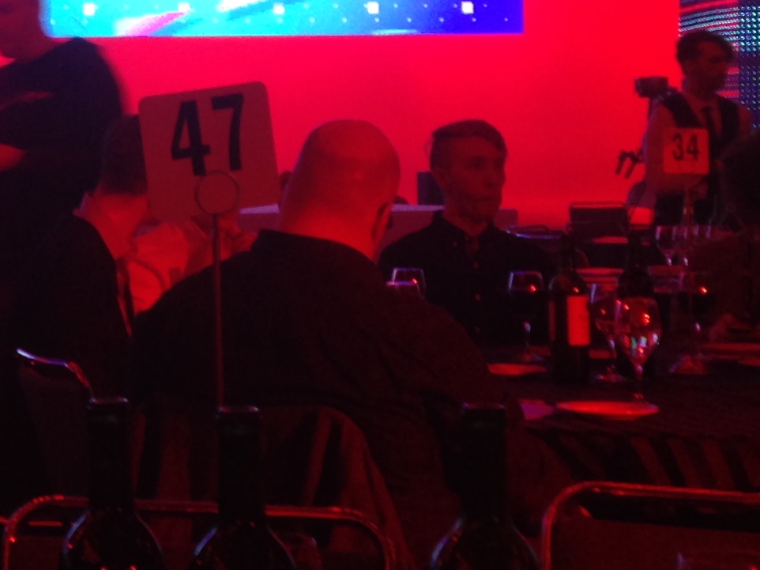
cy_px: 122
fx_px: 2458
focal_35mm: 112
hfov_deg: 16.7
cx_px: -187
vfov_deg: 13.2
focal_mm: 4.12
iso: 64
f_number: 2.4
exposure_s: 1/20
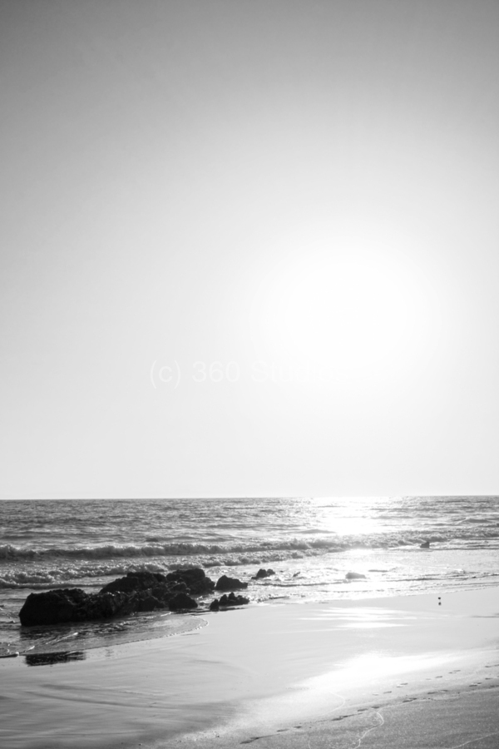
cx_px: 250
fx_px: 998
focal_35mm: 48
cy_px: 374
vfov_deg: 41.1
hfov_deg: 28.1
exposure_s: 1/200
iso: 100
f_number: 14
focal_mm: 48
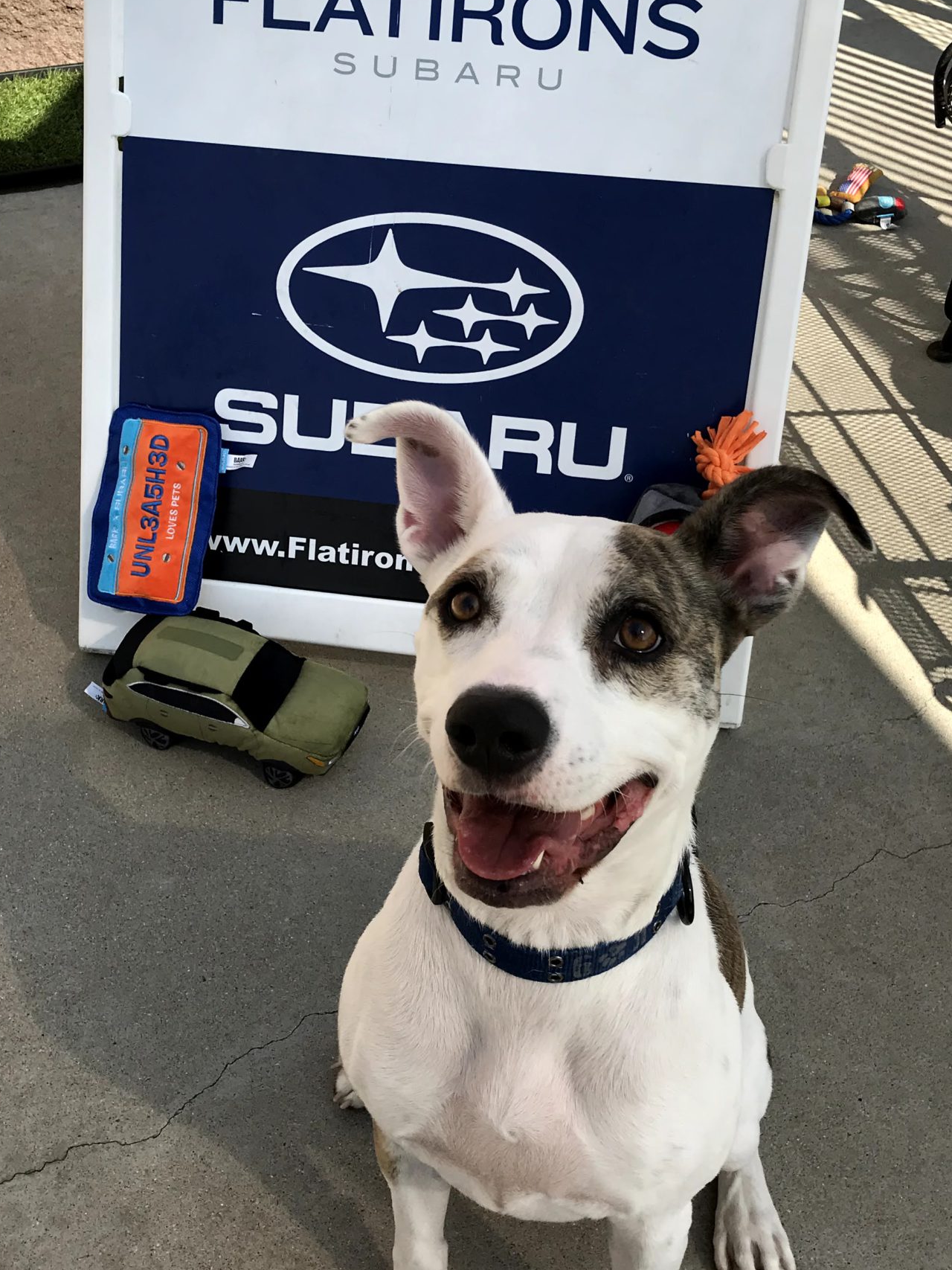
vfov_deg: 44.7
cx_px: 405
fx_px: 1540
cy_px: 548
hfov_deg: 34.3
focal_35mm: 42
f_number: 1.8
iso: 20
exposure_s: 1/1650
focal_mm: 3.99
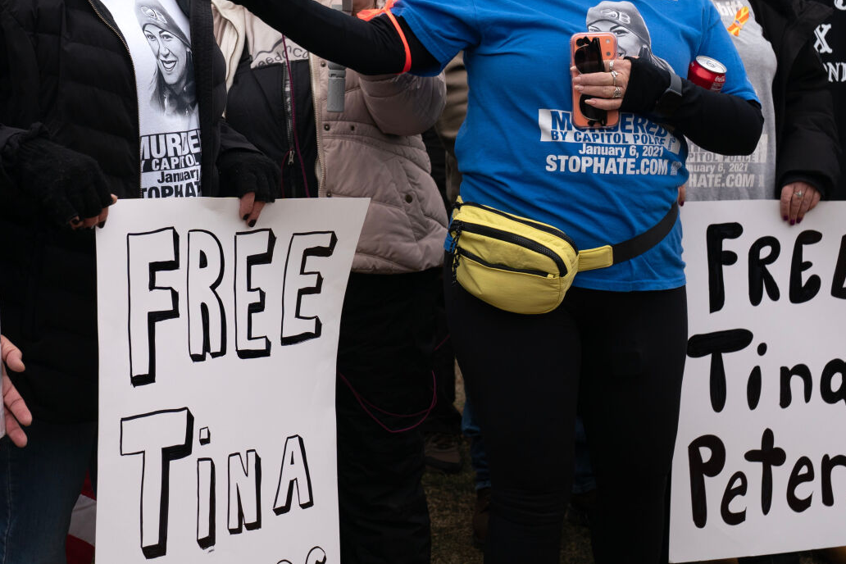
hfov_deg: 24.6
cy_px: 211
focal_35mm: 82
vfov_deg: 16.6
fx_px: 1927
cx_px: 276
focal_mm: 48
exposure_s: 1/400
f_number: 5.6
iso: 200
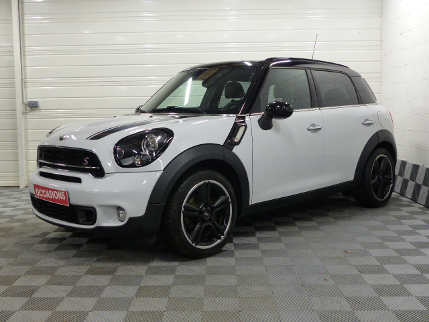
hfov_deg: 46.8
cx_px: 214
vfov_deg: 36.0
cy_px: 161
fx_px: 496
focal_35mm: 40
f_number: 2.8
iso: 400
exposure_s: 1/50
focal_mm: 7
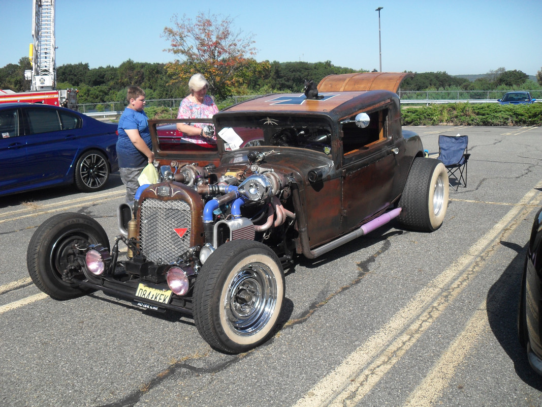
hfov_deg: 52.6
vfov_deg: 40.7
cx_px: 271
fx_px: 548
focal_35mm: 35
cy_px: 204
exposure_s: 1/180
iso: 100
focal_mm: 6.2
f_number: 8.9
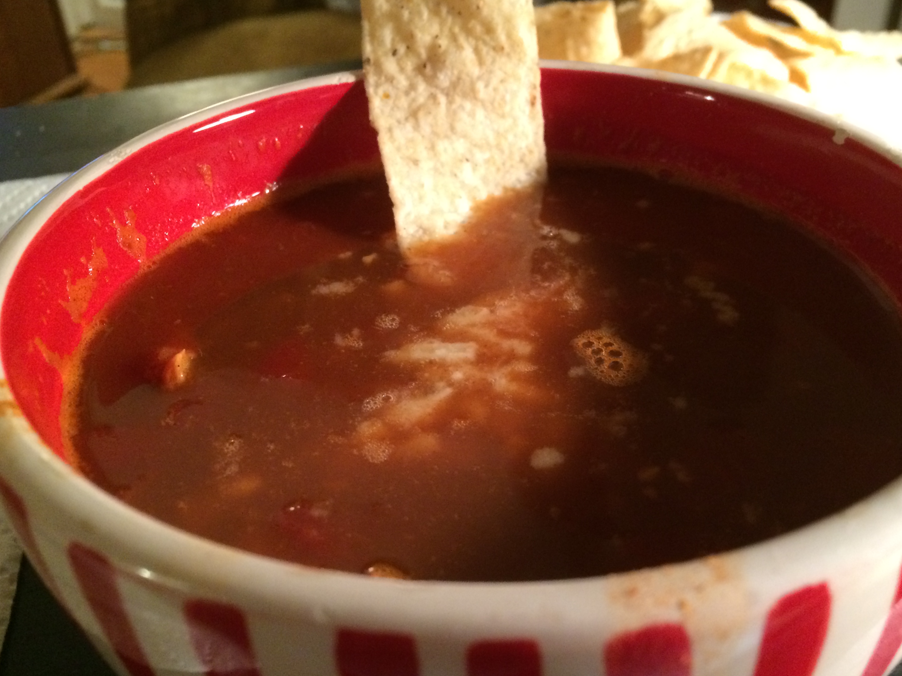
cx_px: 506
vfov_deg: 41.8
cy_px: 358
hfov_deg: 53.8
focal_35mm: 34
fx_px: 886
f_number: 2.2
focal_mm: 4.12
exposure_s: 1/20
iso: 320
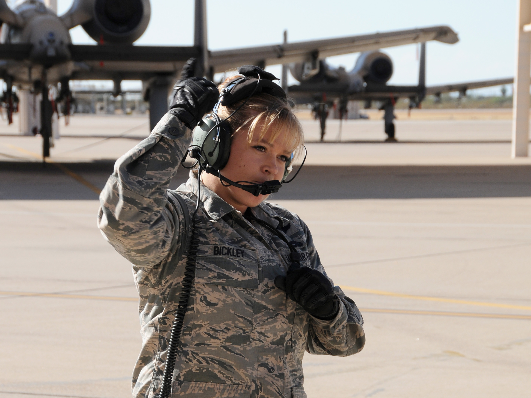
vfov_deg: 7.6
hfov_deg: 10.1
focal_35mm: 196
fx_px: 3007
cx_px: 266
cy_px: 380
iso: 200
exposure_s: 1/320
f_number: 10
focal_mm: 90
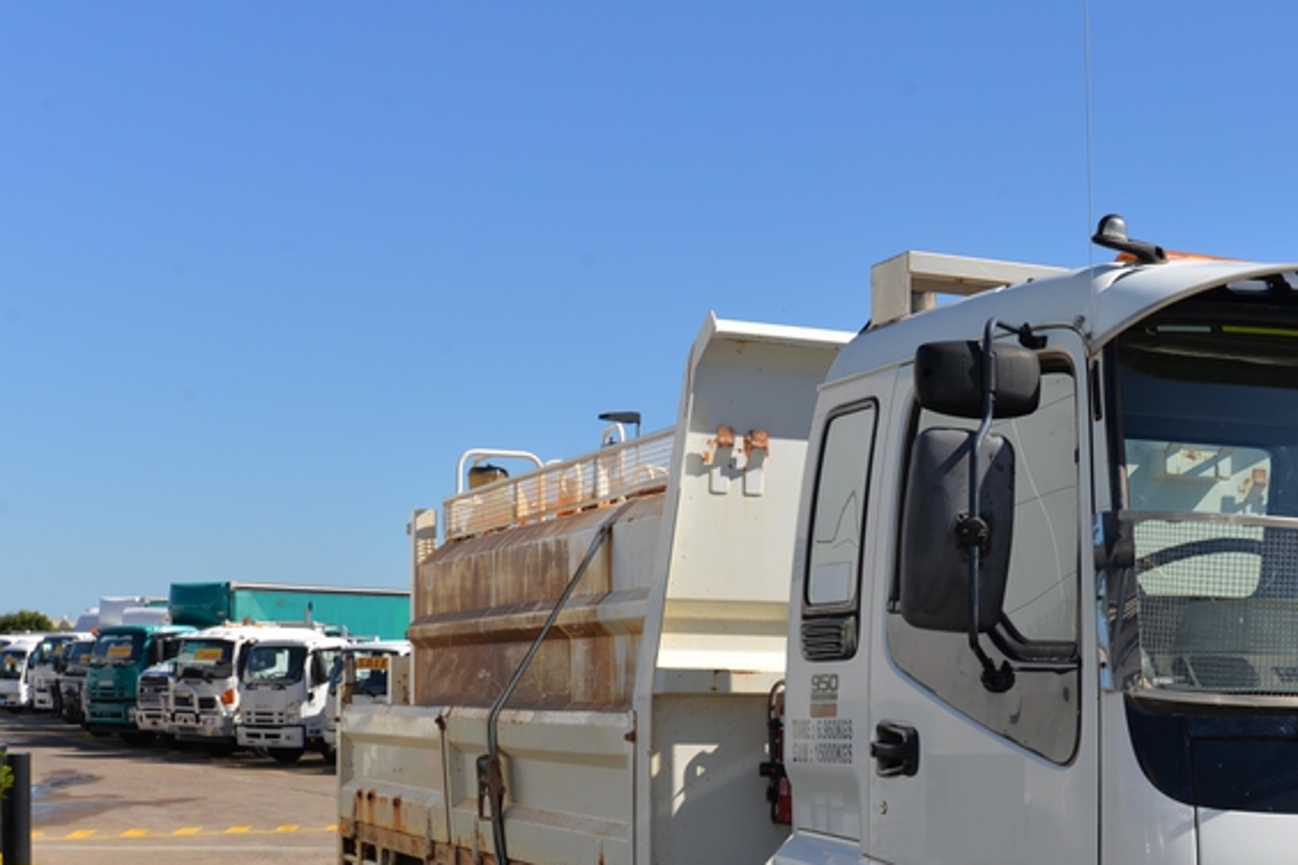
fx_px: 2235
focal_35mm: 62
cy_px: 787
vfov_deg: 21.4
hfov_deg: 31.2
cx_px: 1109
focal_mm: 34
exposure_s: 1/200
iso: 100
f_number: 11
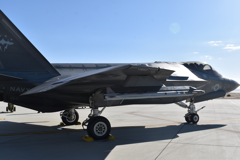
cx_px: 120
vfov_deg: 36.9
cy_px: 80
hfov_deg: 53.1
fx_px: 240
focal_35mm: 36
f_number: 9
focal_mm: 24
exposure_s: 1/320
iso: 100
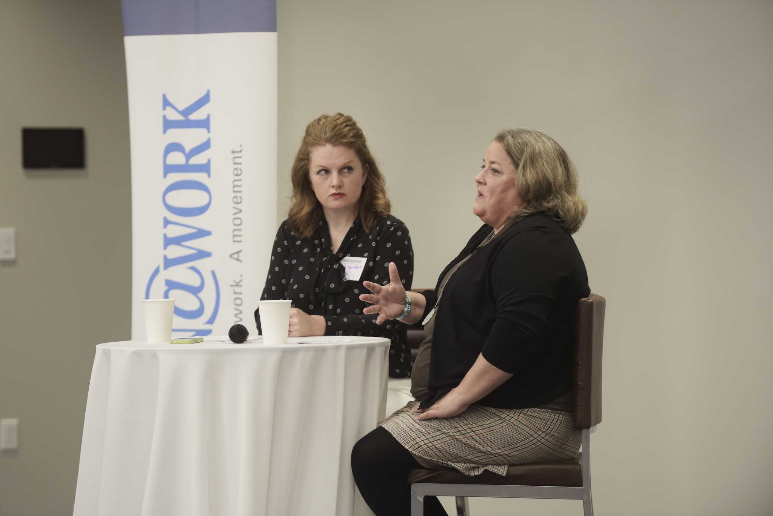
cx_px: 386
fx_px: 3866
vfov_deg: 7.6
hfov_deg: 11.4
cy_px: 258
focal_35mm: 180
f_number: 5.6
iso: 1600
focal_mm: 180
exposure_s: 1/160
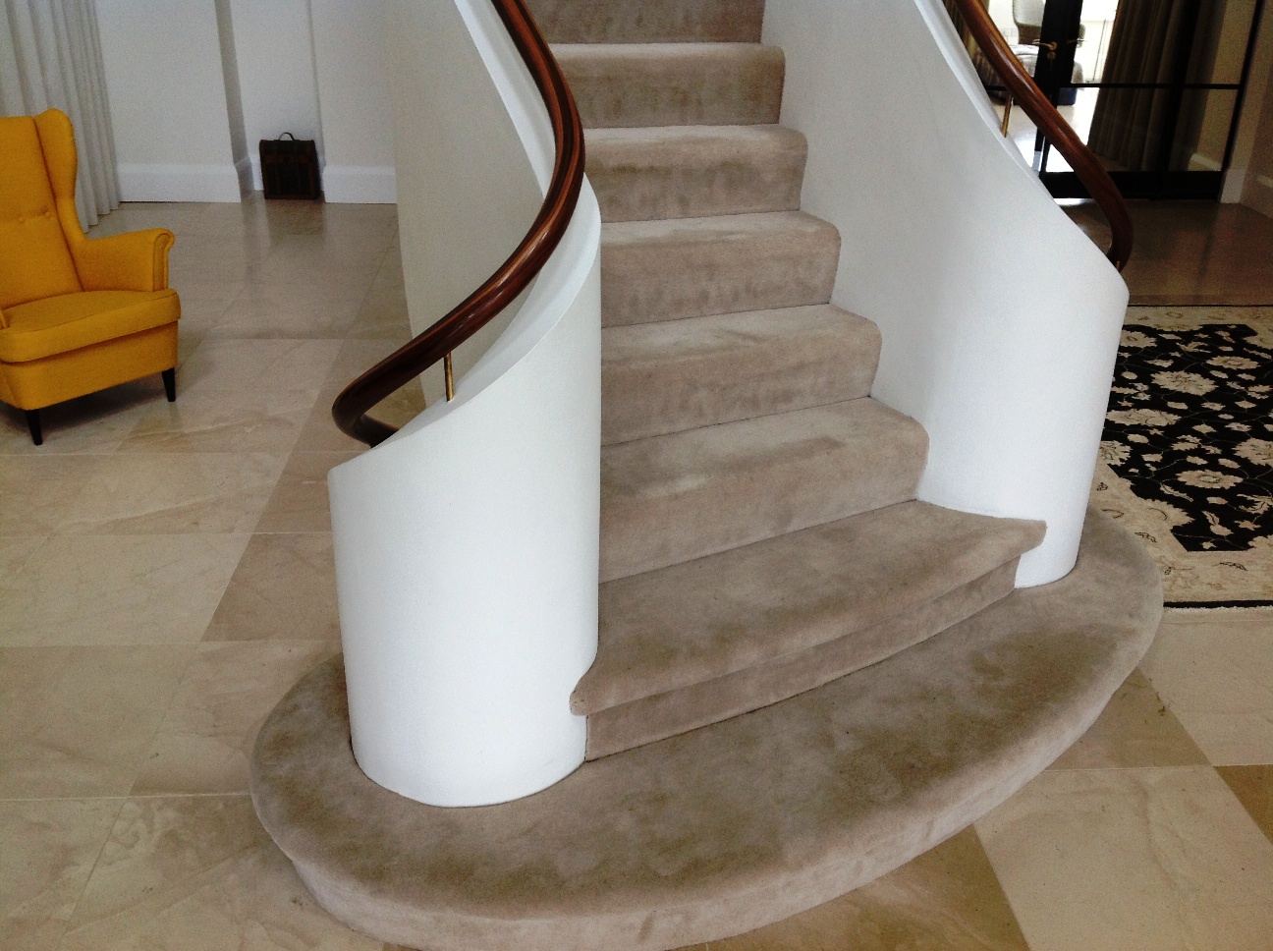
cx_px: 636
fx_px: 1285
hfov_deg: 52.7
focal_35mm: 35
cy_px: 476
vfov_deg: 40.6
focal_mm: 4.28
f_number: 2.4
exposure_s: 1/40
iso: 64
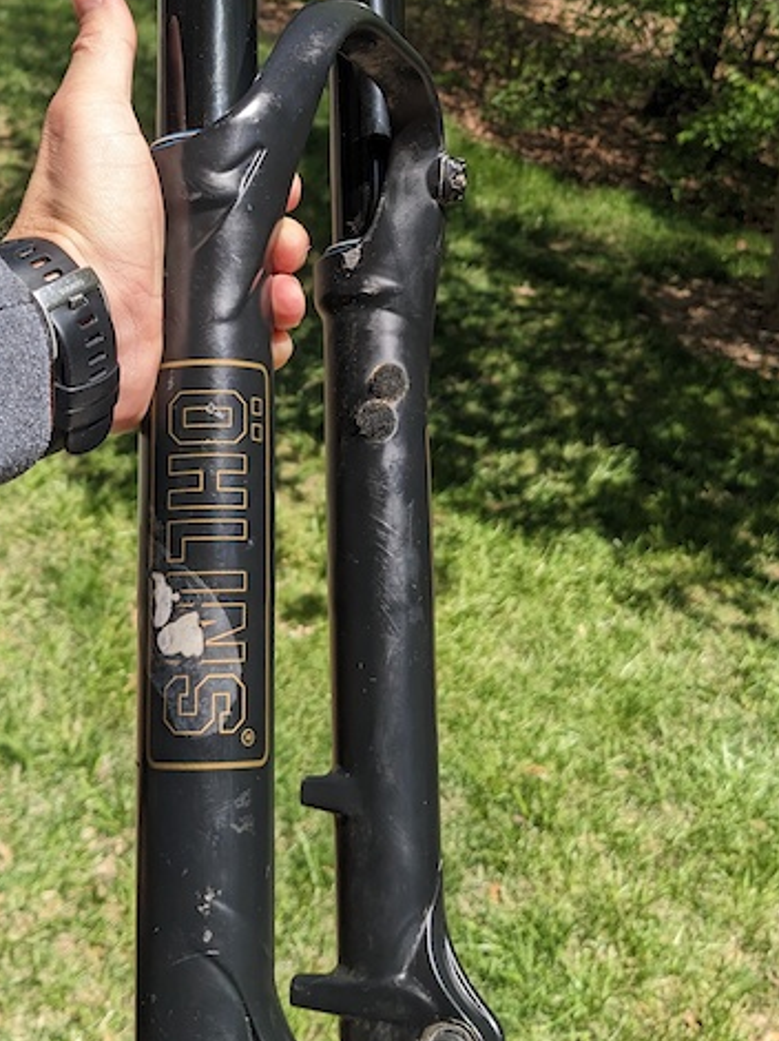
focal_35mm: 46
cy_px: 319
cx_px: 314
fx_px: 1382
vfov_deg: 40.6
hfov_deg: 31.4
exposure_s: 1/2611
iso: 59
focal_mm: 4.38
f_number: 1.73
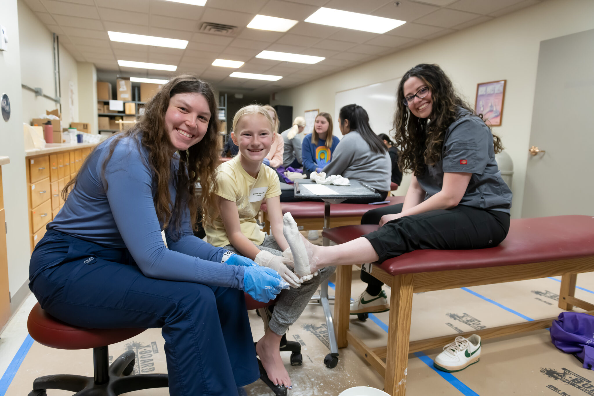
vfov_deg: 53.1
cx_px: 297
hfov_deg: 73.7
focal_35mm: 24
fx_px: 396
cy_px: 198
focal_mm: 24
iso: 1600
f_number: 4
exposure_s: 1/80
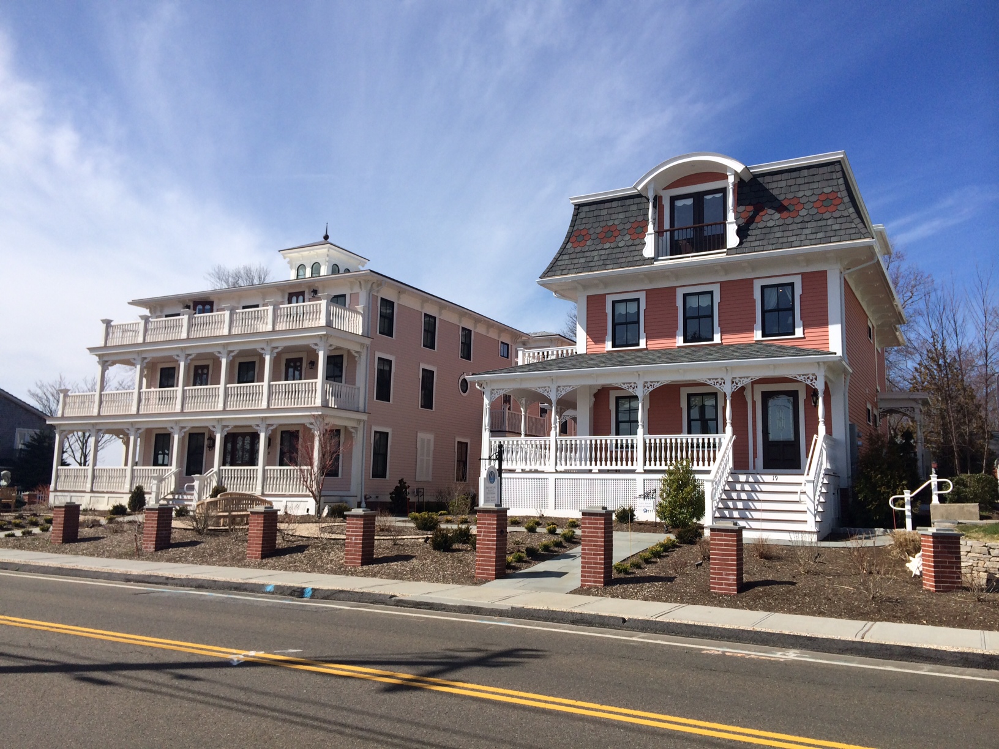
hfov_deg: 60.0
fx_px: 866
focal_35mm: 30
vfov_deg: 46.8
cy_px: 374
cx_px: 500
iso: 32
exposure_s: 1/2933
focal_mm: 4.12
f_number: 2.2
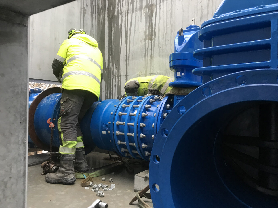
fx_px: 225
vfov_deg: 49.7
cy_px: 104
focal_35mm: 28
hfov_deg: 63.4
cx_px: 139
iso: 40
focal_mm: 3.99
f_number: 1.8
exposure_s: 1/33
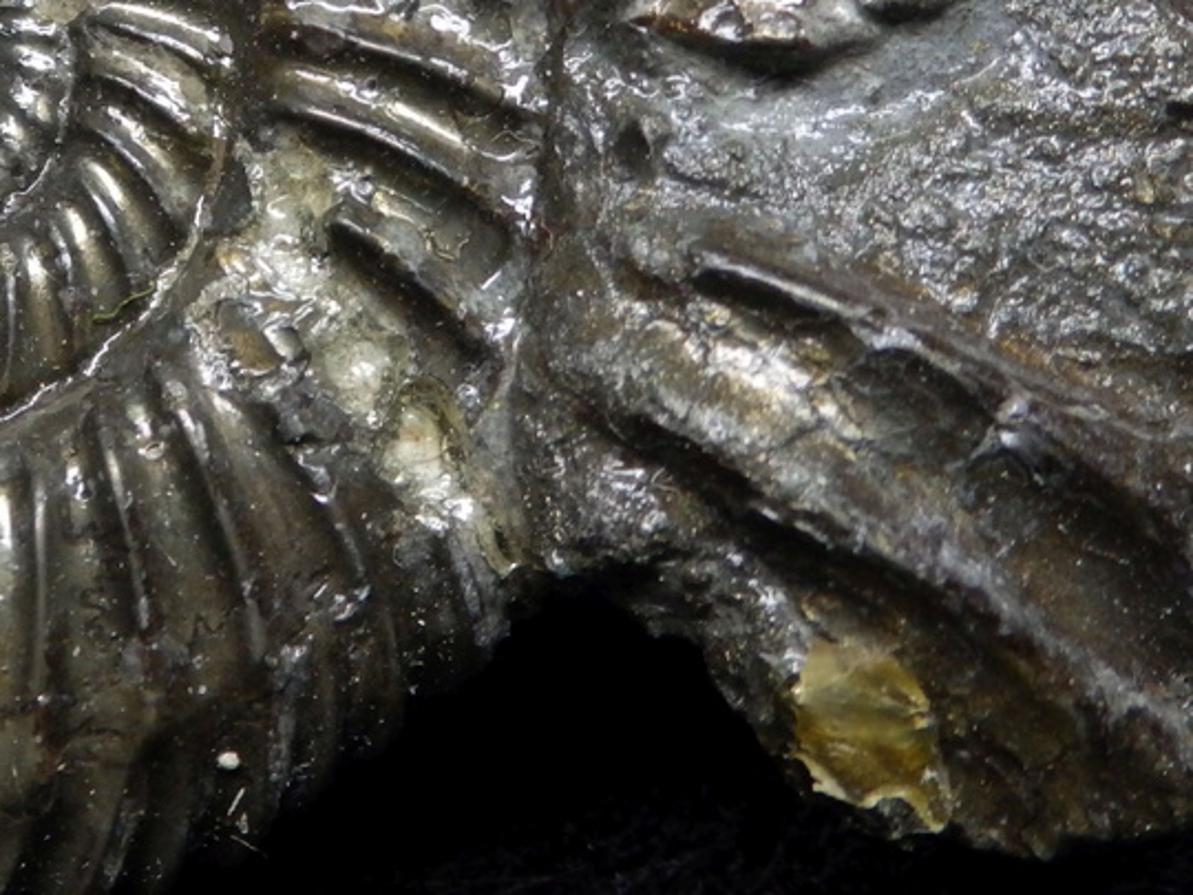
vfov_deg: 8.4
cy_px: -57
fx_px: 6066
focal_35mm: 176
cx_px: 57
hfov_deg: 11.1
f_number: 4.4
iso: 400
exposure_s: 1/100
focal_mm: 11.9
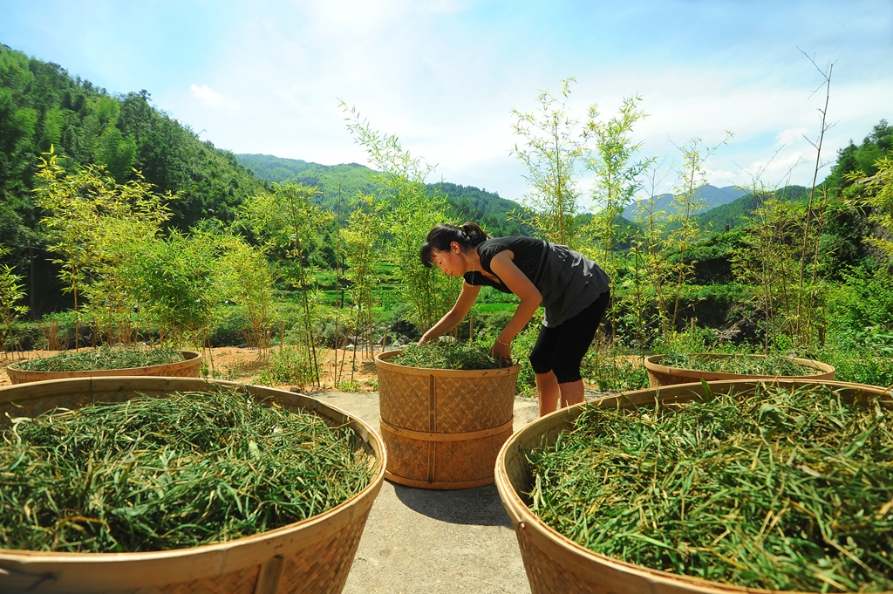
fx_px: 397
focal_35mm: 16
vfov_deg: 73.7
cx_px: 446
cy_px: 297
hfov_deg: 96.8
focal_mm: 16
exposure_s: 1/500
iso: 200
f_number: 9
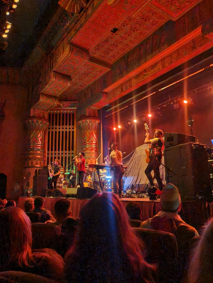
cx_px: 106
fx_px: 213
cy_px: 142
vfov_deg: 67.3
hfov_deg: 53.1
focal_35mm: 26
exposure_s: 1/8
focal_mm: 4.3
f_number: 1.5
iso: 1600
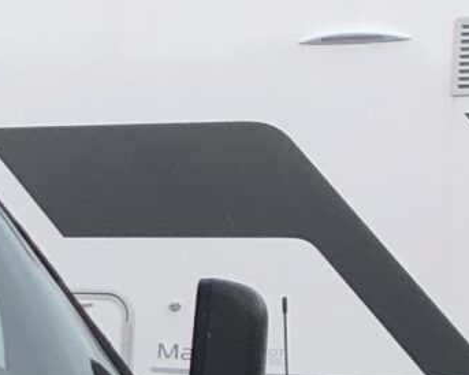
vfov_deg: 7.5
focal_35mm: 204
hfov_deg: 8.1
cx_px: -915
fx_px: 2830
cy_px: 546
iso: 20
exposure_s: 1/495
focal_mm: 3.99
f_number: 1.8
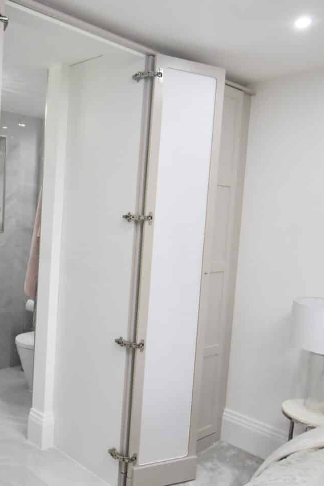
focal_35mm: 32
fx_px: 432
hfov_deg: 38.8
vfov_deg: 58.7
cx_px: 44
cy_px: 251
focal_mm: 10
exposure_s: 1/125
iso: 1400
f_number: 4.5
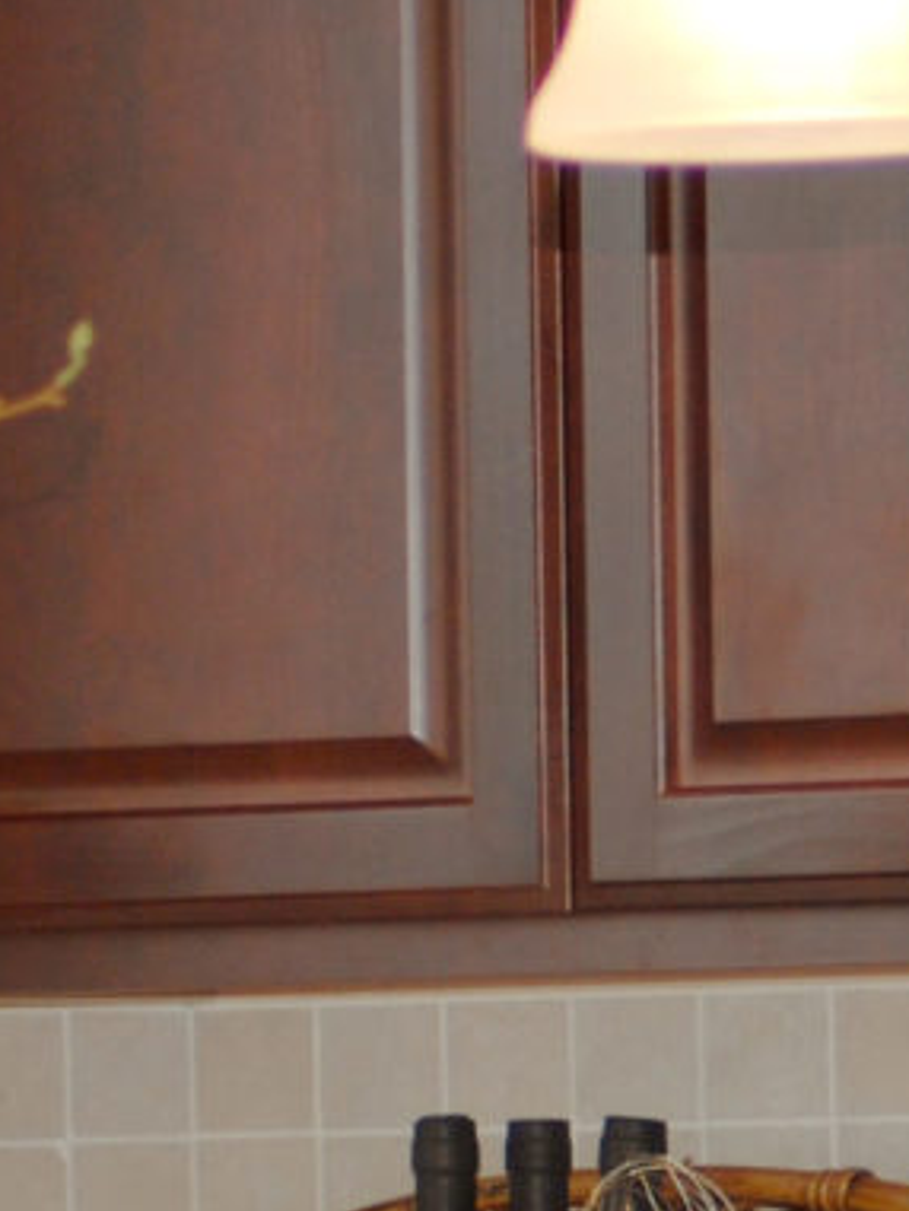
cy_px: 1221
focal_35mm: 407
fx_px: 14242
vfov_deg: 4.9
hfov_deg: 3.6
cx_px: 2253
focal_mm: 70
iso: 100
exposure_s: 1/60
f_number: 4
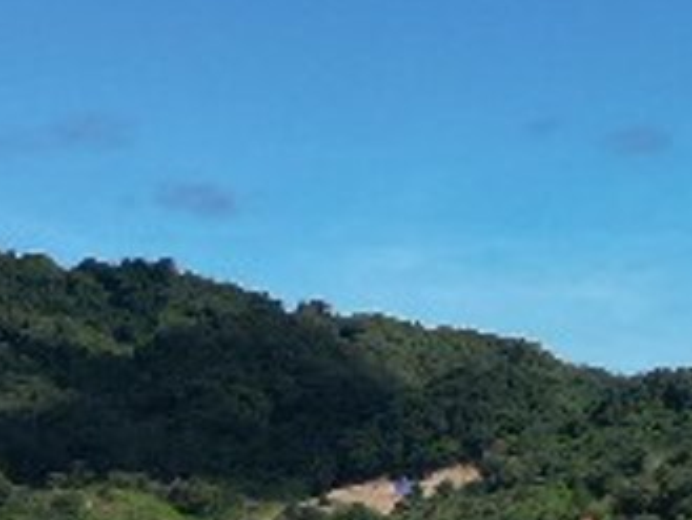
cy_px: 798
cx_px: 841
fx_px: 2800
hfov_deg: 13.7
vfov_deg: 10.2
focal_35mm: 140
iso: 110
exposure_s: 1/4000
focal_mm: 6.72
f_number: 1.7
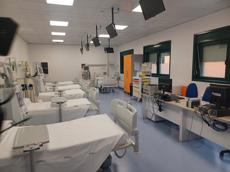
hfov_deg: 69.4
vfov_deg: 54.9
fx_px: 166
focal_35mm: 25
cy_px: 86
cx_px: 115
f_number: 1.8
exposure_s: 1/50
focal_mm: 4.6
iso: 125
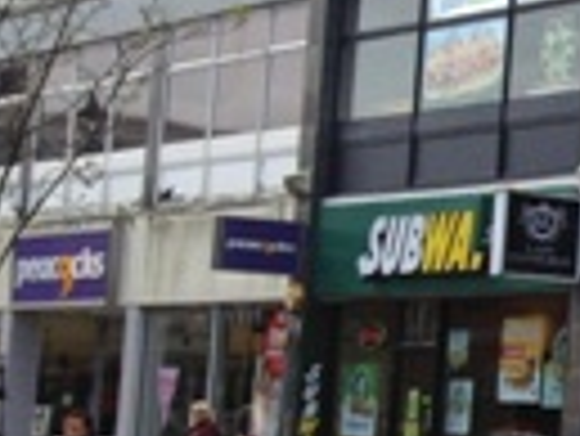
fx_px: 2901
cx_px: 1403
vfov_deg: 8.6
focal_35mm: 173
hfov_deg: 10.0
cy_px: 292
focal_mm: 4.28
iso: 64
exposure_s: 1/563
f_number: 2.4
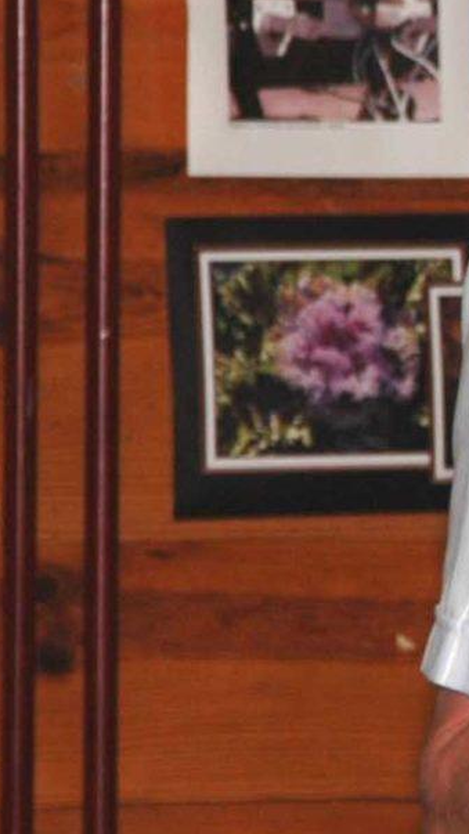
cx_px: 1076
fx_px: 14005
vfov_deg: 3.4
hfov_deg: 1.9
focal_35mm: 633
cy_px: 264
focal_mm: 95
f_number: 5.6
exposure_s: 1/60
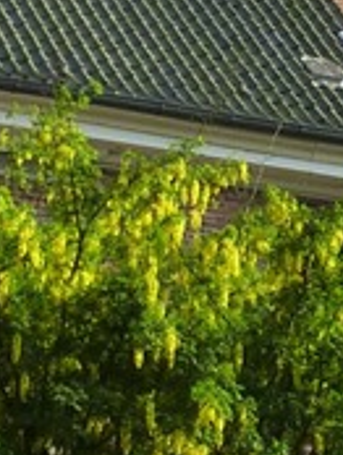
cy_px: 39
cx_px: 483
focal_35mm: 220
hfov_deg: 6.7
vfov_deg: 8.9
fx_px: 2899
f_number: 4
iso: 125
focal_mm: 5.7
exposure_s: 1/250
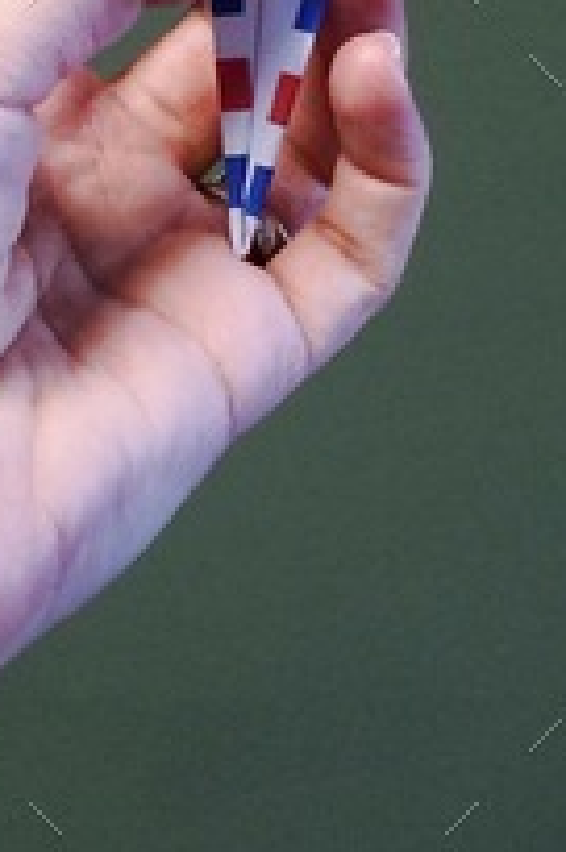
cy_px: 168
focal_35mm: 116
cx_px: 233
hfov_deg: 11.8
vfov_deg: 17.5
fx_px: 2745
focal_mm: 4.15
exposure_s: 1/30
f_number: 2.2
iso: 80
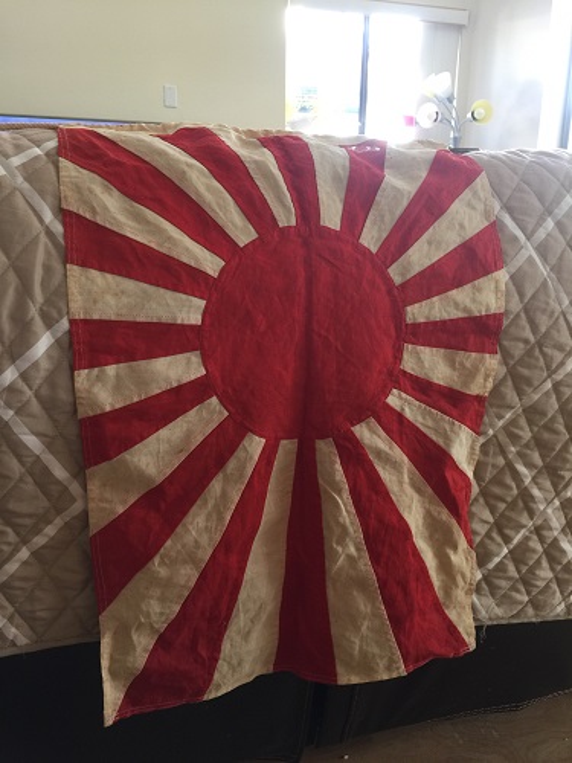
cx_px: 286
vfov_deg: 61.7
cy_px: 382
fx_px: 639
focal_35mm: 29
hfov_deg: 48.2
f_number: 2.2
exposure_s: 1/30
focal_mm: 4.15
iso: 32
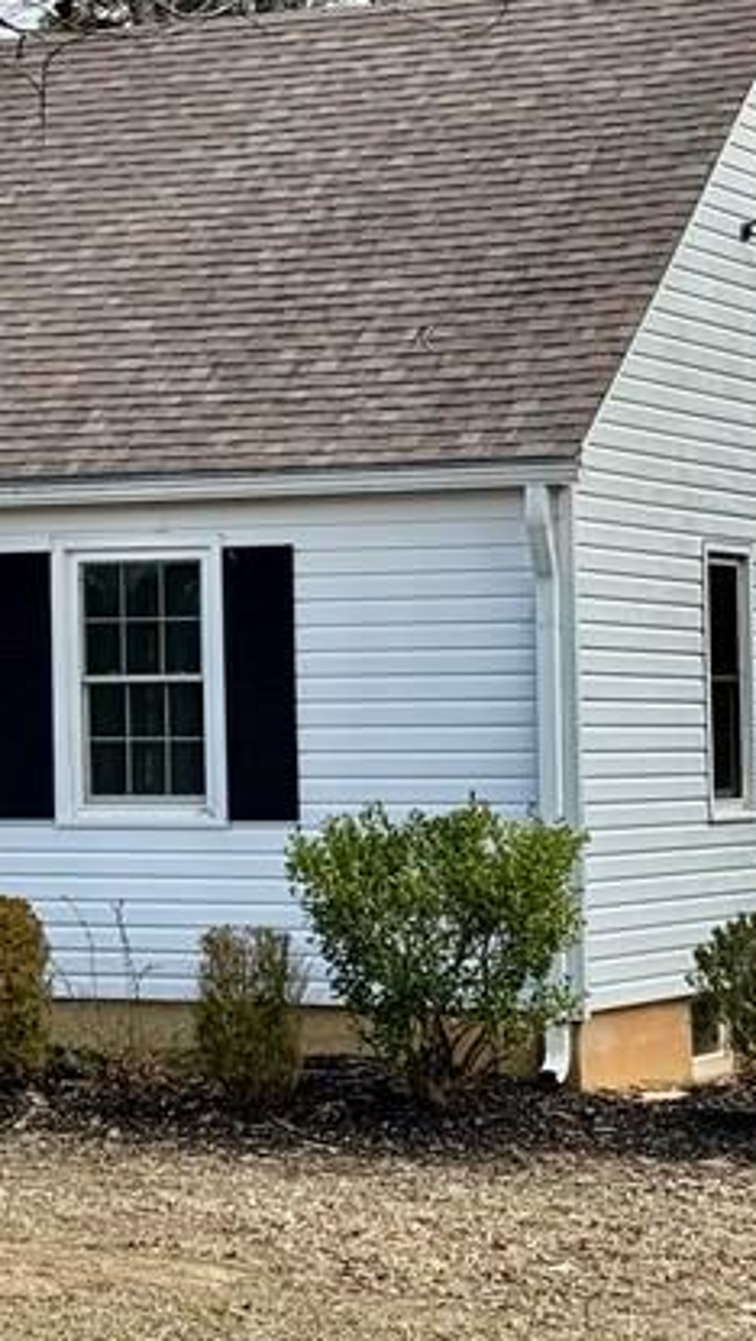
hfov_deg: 9.1
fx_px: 4589
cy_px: 456
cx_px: -491
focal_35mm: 129
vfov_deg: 16.6
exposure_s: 1/1238
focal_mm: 6.86
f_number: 1.78
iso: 64
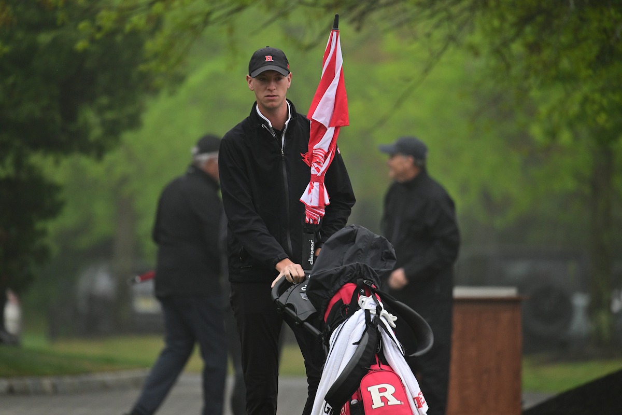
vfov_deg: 3.4
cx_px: 311
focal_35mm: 400
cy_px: 208
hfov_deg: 5.2
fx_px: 6911
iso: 2000
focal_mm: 400
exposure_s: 1/800
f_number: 4.5
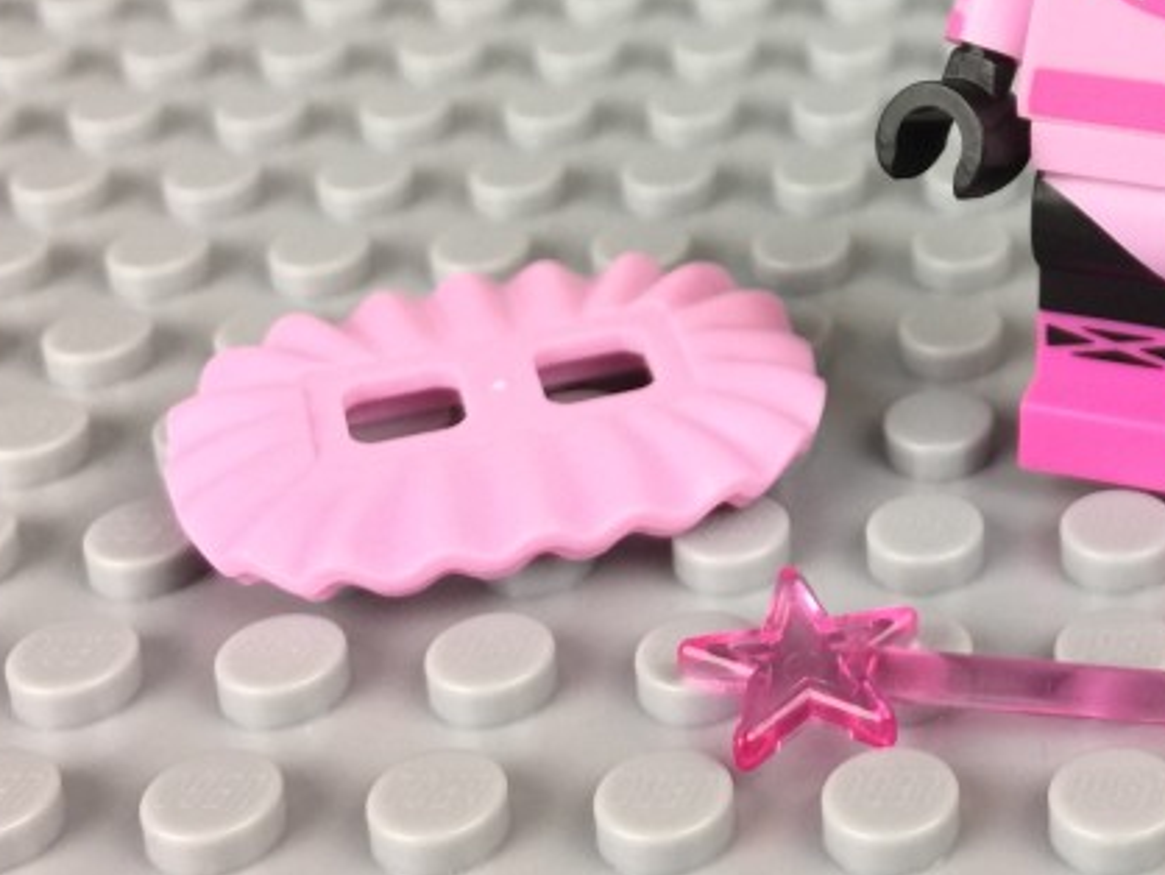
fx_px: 2391
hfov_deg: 26.2
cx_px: 1118
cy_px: -84
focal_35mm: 71
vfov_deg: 19.8
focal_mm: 4.15
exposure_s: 1/40
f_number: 2.2
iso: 32
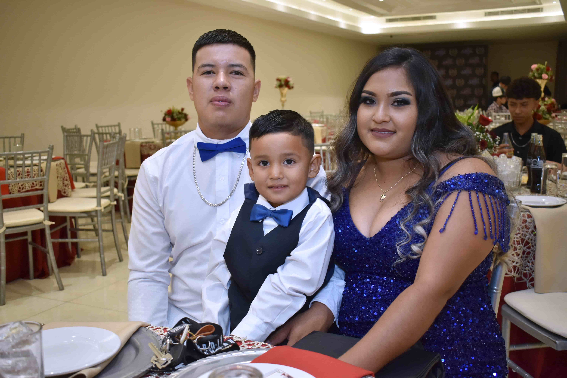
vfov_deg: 35.5
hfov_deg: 51.3
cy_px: 189
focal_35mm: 38
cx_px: 284
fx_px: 591
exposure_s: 1/80
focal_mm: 25
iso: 800
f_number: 4
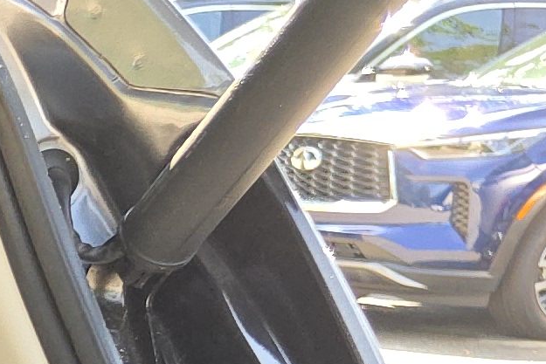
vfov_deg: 8.0
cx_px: -1137
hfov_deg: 9.8
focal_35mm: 153
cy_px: 1016
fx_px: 2321
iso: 40
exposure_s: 1/180
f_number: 1.7
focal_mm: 6.3
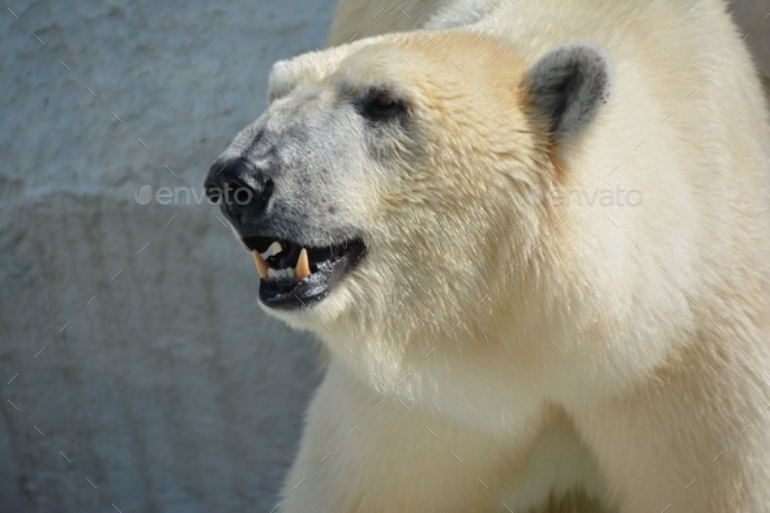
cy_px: 256
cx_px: 385
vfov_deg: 3.4
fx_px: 8660
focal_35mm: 405
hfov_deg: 5.1
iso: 200
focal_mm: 270
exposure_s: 1/800
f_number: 7.1
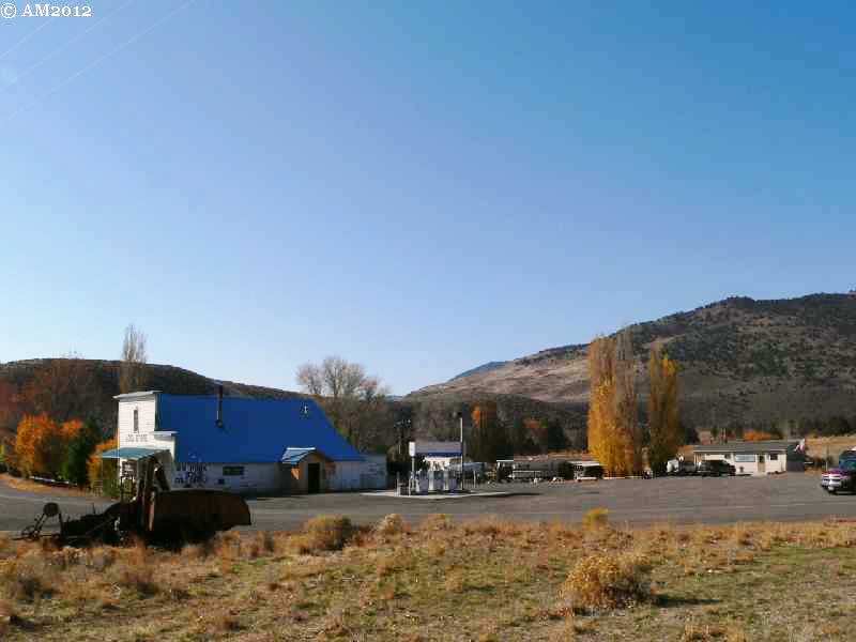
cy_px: 321
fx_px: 890
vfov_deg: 39.7
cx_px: 428
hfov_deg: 51.4
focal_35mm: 36
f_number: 5.6
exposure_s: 1/800
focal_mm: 6
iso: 80
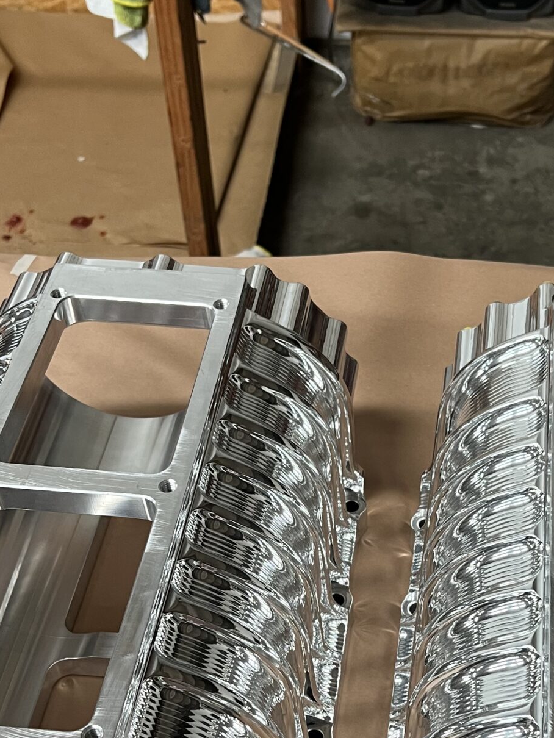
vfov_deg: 34.3
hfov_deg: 26.4
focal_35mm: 55
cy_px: 544
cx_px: 370
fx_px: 1173
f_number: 1.5
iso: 125
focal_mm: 5.7
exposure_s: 1/60
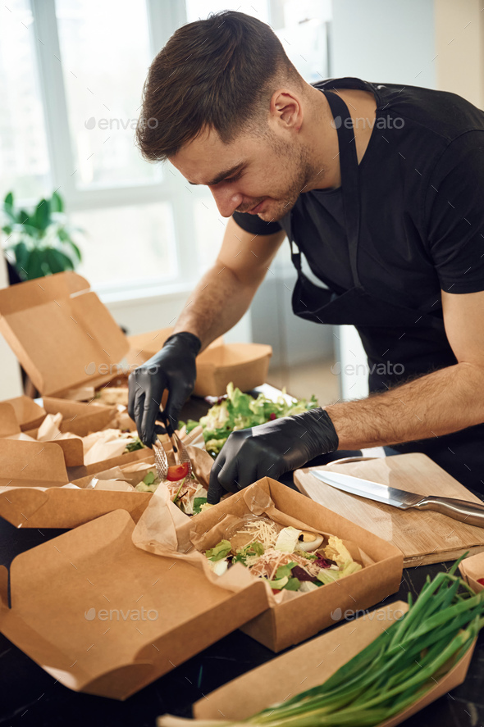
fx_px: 889
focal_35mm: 44
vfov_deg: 44.5
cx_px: 242
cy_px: 364
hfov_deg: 30.5
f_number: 3.2
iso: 1600
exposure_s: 1/400
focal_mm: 44
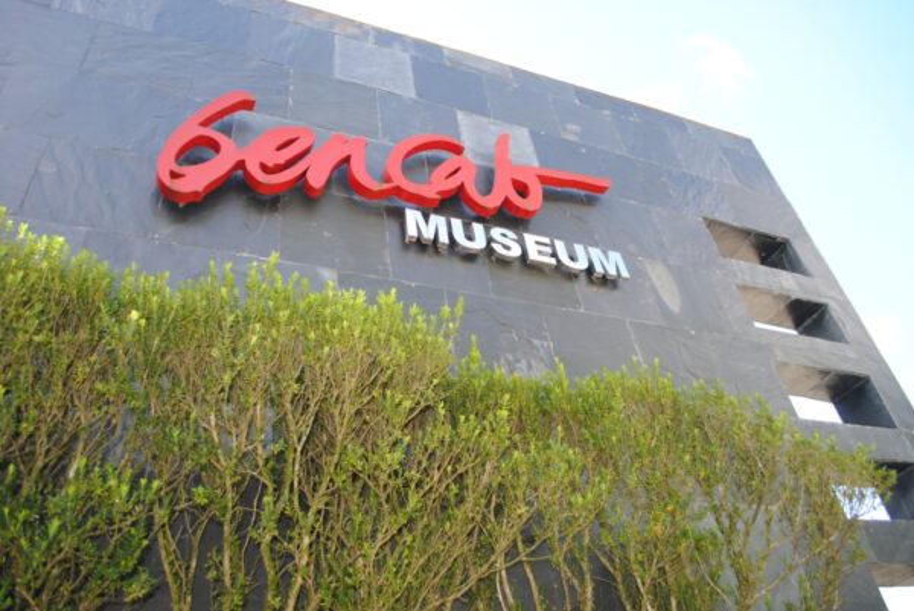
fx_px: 686
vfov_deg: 48.0
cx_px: 457
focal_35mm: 27
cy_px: 306
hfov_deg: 67.3
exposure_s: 1/80
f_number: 3.5
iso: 100
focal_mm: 18
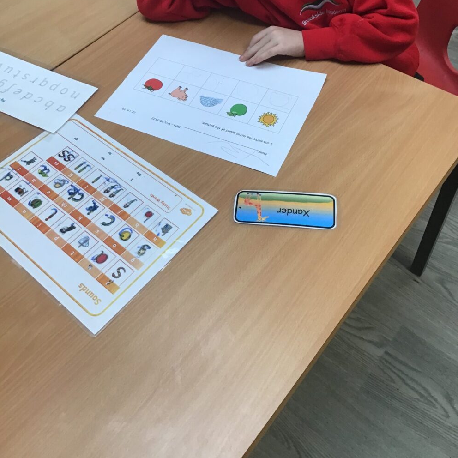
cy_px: 155
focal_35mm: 37
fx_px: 554
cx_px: 231
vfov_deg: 44.3
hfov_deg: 44.9
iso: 32
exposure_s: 1/33
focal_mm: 3.3
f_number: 2.4
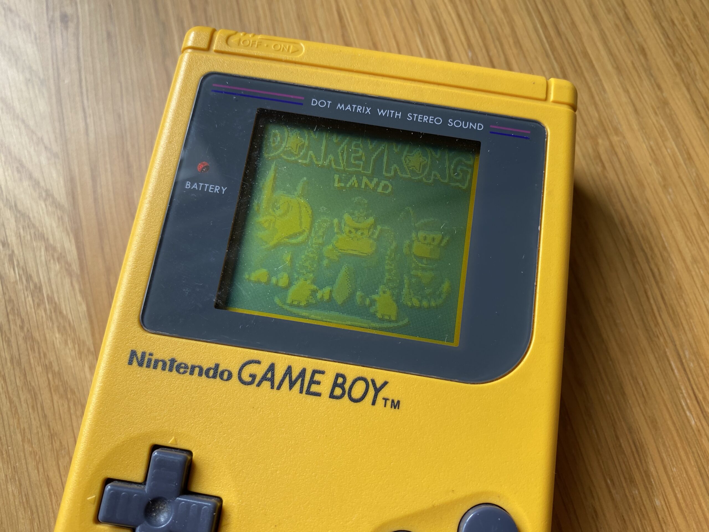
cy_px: 266
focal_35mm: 26
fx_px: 533
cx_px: 354
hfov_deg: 67.3
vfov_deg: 53.1
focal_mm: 4.25
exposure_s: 1/122
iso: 40
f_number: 1.8
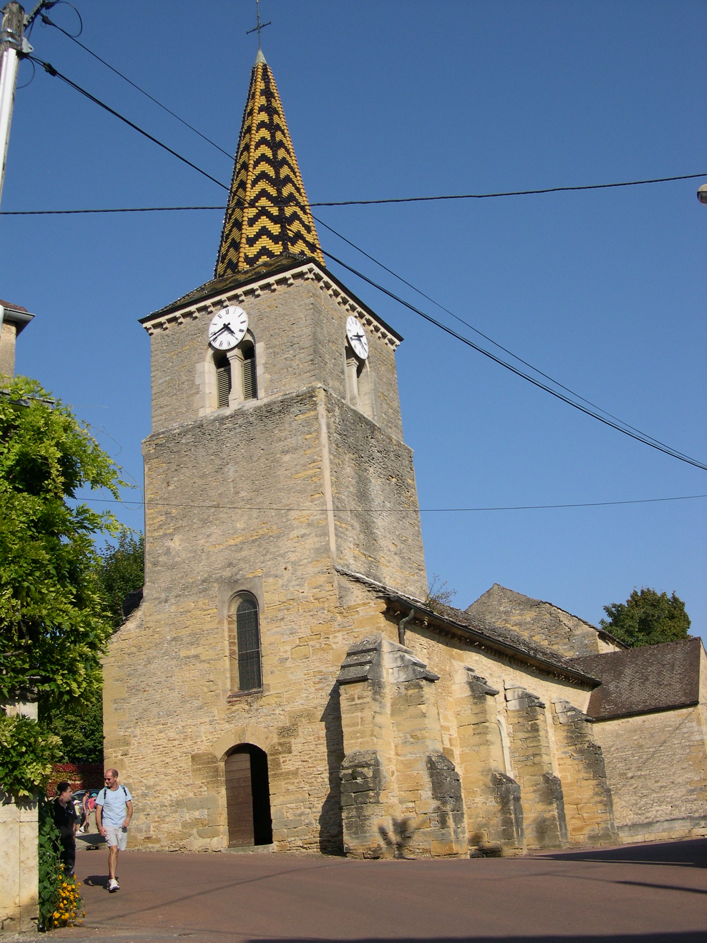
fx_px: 1035
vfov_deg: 49.0
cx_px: 354
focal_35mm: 38
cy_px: 472
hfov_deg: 37.7
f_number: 7.6
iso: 100
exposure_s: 1/240
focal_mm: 8
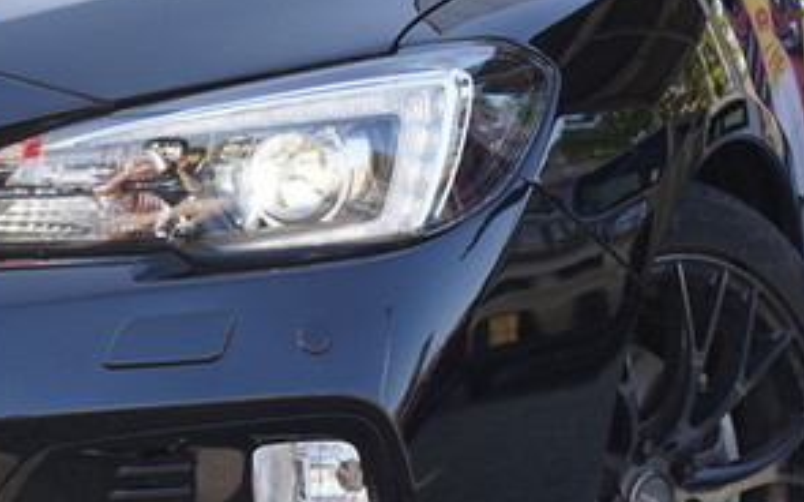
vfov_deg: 13.7
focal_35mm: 95
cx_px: 49
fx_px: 2089
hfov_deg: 21.2
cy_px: 226
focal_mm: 23
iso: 100
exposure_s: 1/80
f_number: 6.3
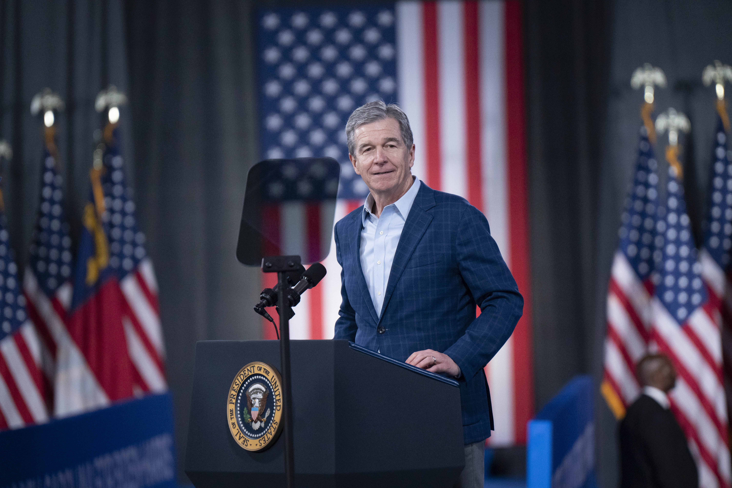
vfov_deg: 4.9
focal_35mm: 280
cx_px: 366
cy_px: 244
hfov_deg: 7.4
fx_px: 5693
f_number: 4
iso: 5000
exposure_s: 1/800
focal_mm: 280
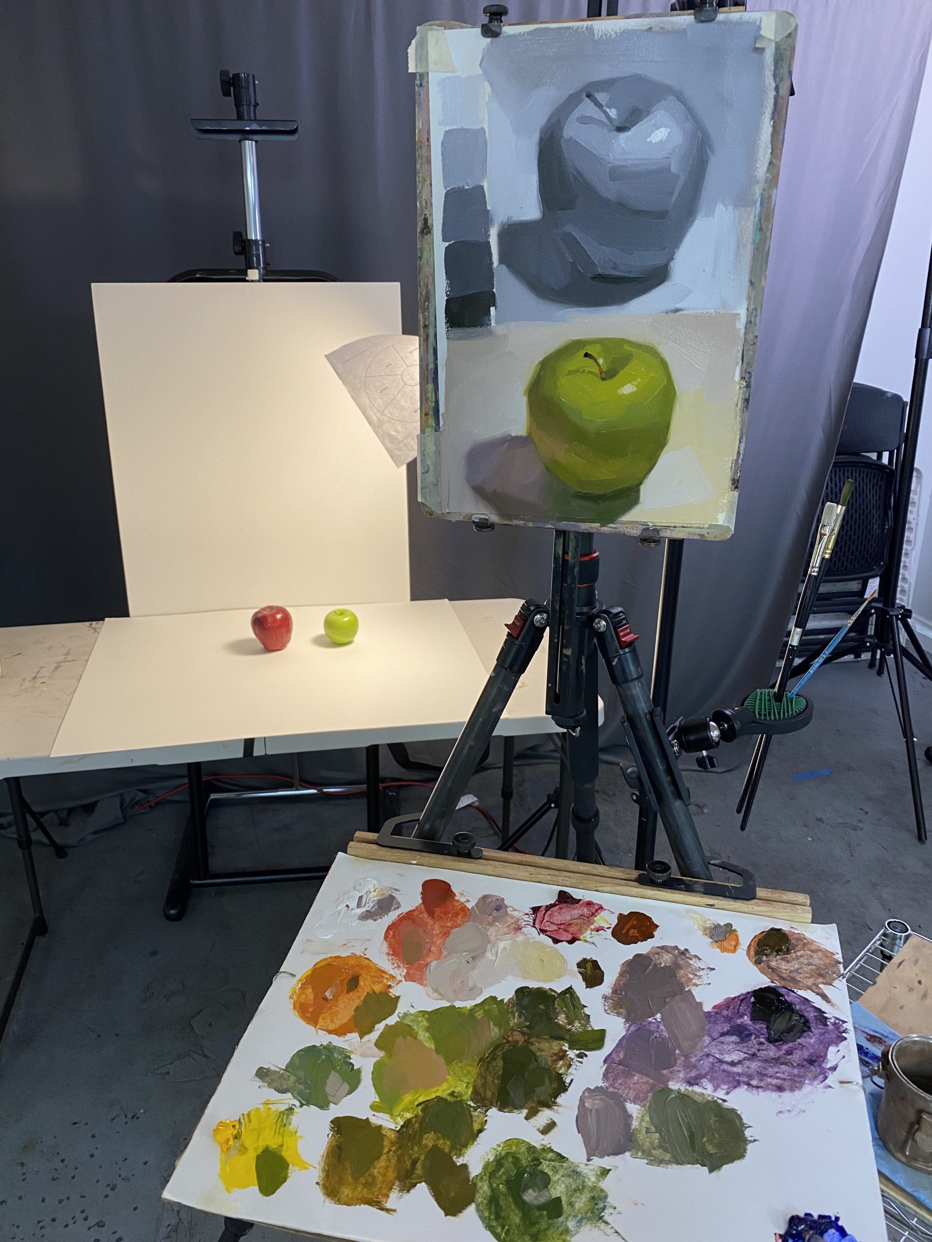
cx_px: 466
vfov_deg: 67.3
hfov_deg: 53.1
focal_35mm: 26
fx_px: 933
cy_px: 621
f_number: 1.8
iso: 80
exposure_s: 1/60
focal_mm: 4.25
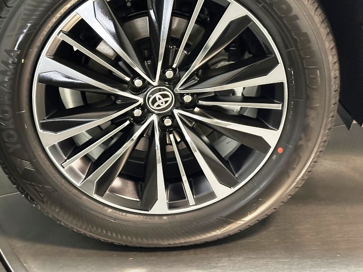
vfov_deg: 21.5
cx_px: 158
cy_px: 82
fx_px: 713
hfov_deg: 28.5
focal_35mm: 68
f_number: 1.78
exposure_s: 1/24
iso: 640
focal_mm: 6.86
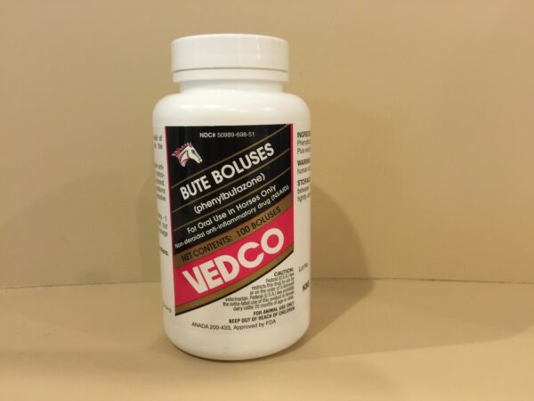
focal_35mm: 29
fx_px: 447
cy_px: 200
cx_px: 267
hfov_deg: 61.7
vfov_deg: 48.2
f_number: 2.2
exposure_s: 1/15
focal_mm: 4.15
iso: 125
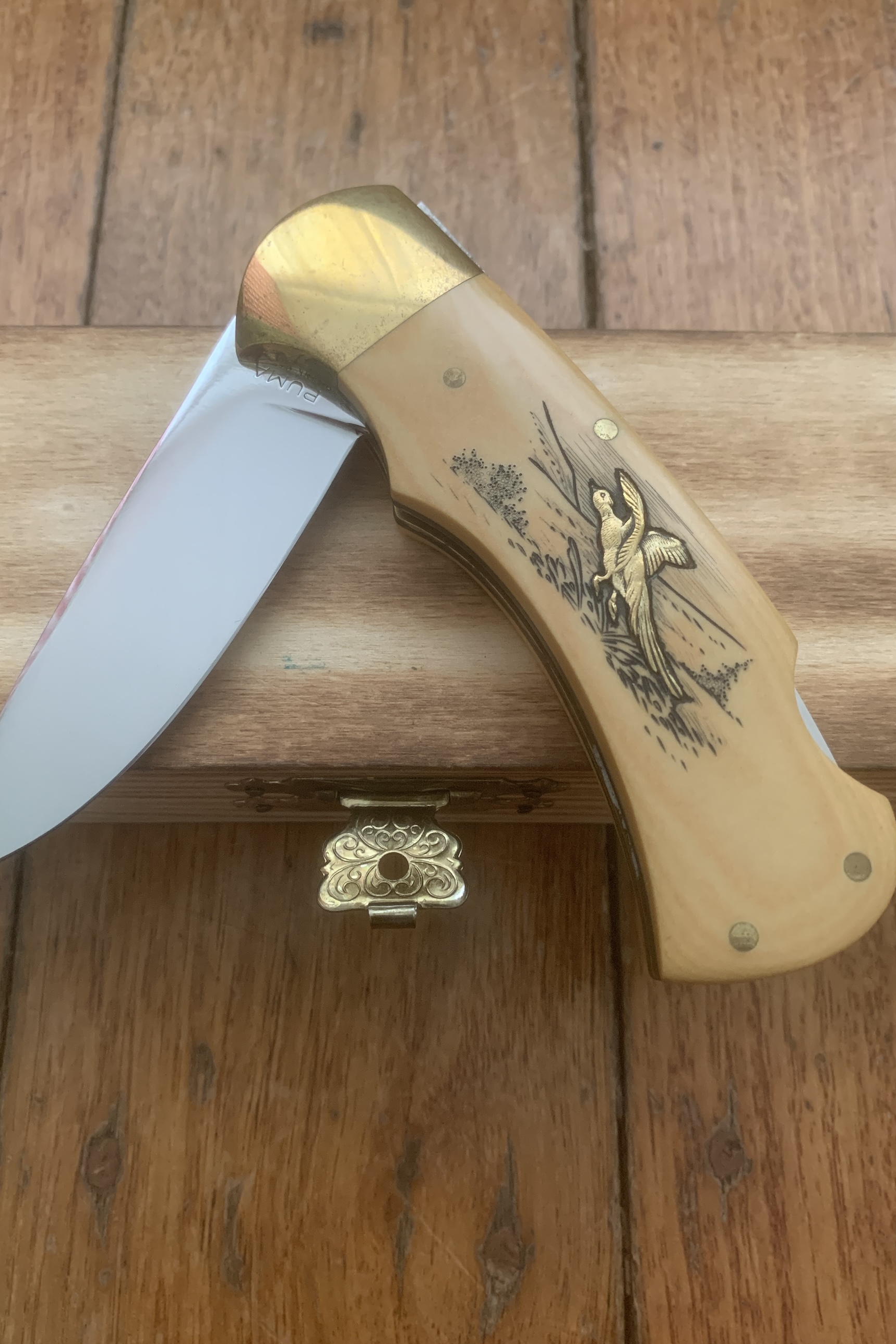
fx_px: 1045
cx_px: 404
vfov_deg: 65.5
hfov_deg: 46.3
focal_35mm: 28
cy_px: 661
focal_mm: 4.25
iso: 400
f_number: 1.8
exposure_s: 1/60
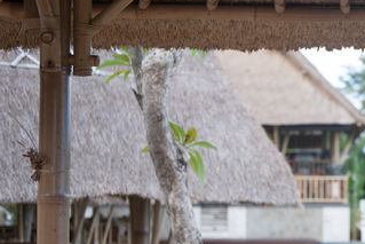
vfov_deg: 12.5
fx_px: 1106
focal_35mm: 109
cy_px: 186
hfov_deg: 18.3
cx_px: 360
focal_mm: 48
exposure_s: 1/200
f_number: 2.8
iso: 200
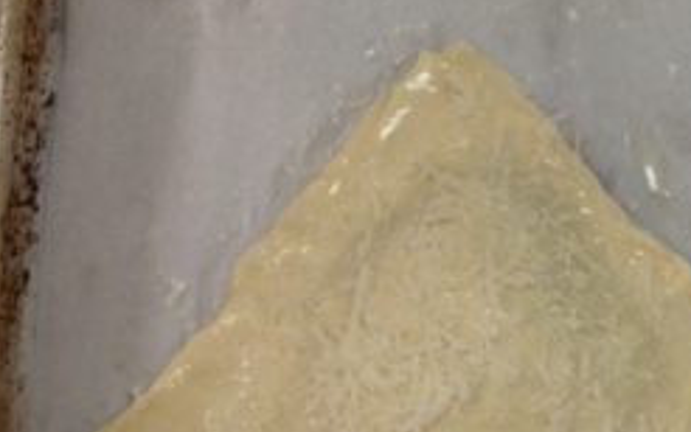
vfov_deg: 14.4
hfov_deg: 22.2
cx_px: 643
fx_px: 1714
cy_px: 252
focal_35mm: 91
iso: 80
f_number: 2.4
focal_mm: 4.12
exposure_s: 1/20
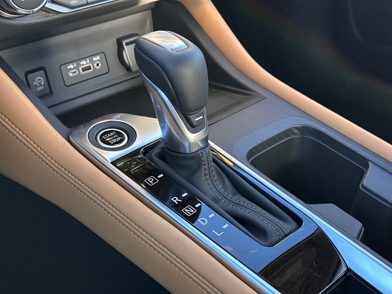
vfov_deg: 30.3
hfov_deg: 39.7
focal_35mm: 48
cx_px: 196
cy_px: 147
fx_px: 544
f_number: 1.78
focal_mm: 6.86
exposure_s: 1/65
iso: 80
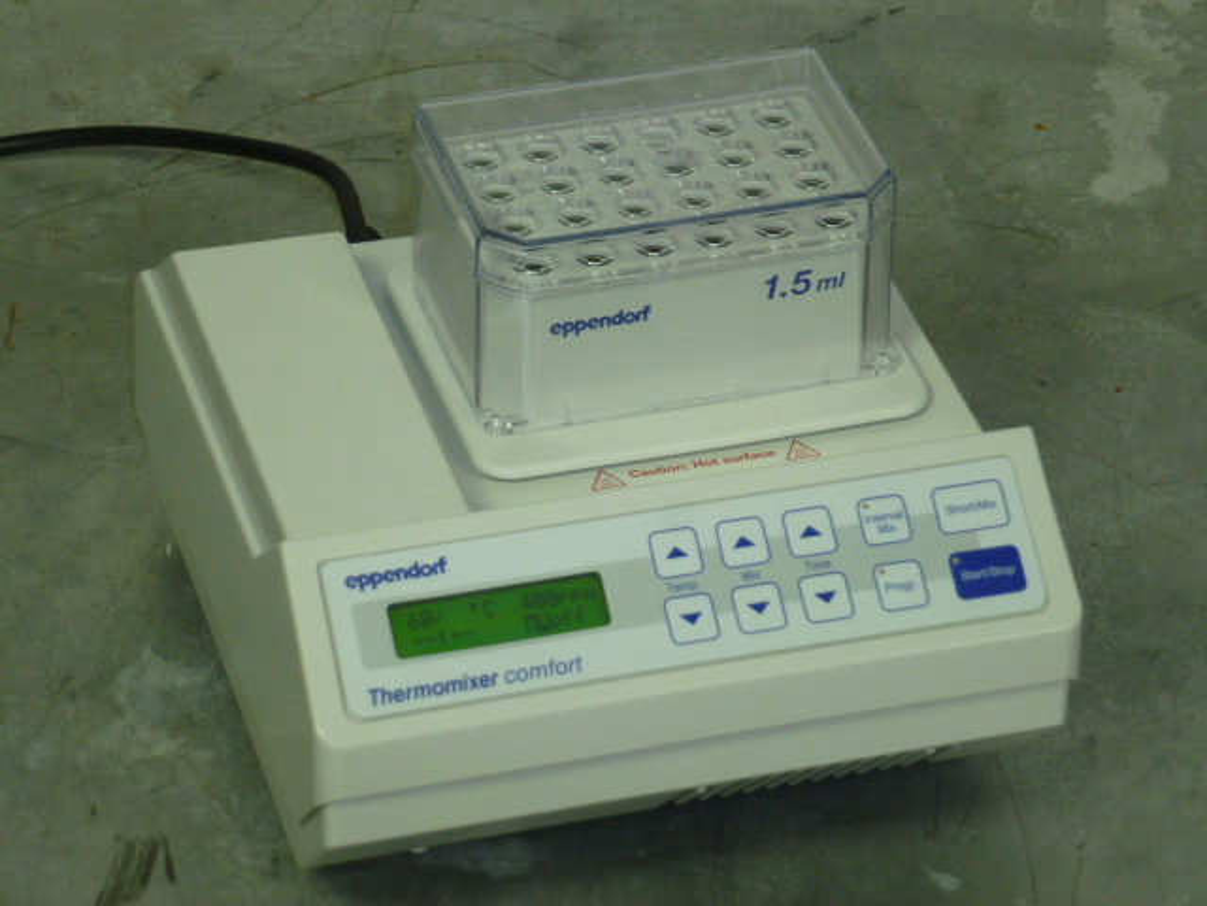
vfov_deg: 9.6
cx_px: 604
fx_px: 5405
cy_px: 453
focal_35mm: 155
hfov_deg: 12.7
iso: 200
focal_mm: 27.7
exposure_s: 1/60
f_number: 5.3
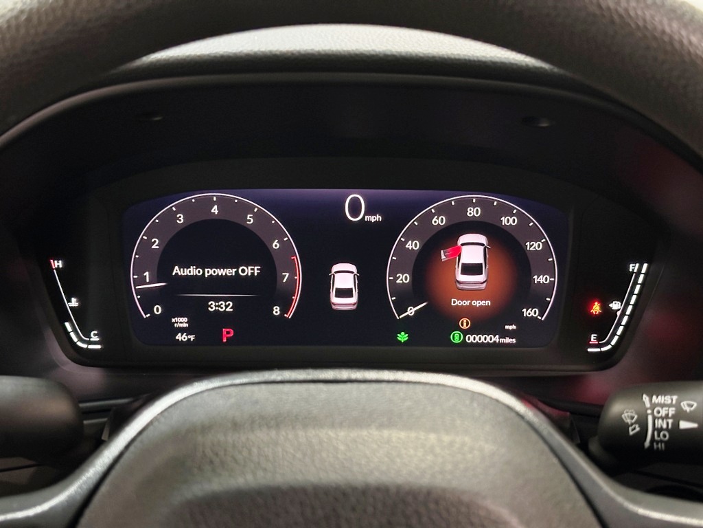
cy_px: 264
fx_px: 975
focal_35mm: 48
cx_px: 352
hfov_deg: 39.7
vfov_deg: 30.3
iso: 640
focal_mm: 6.86
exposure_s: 1/24
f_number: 1.78
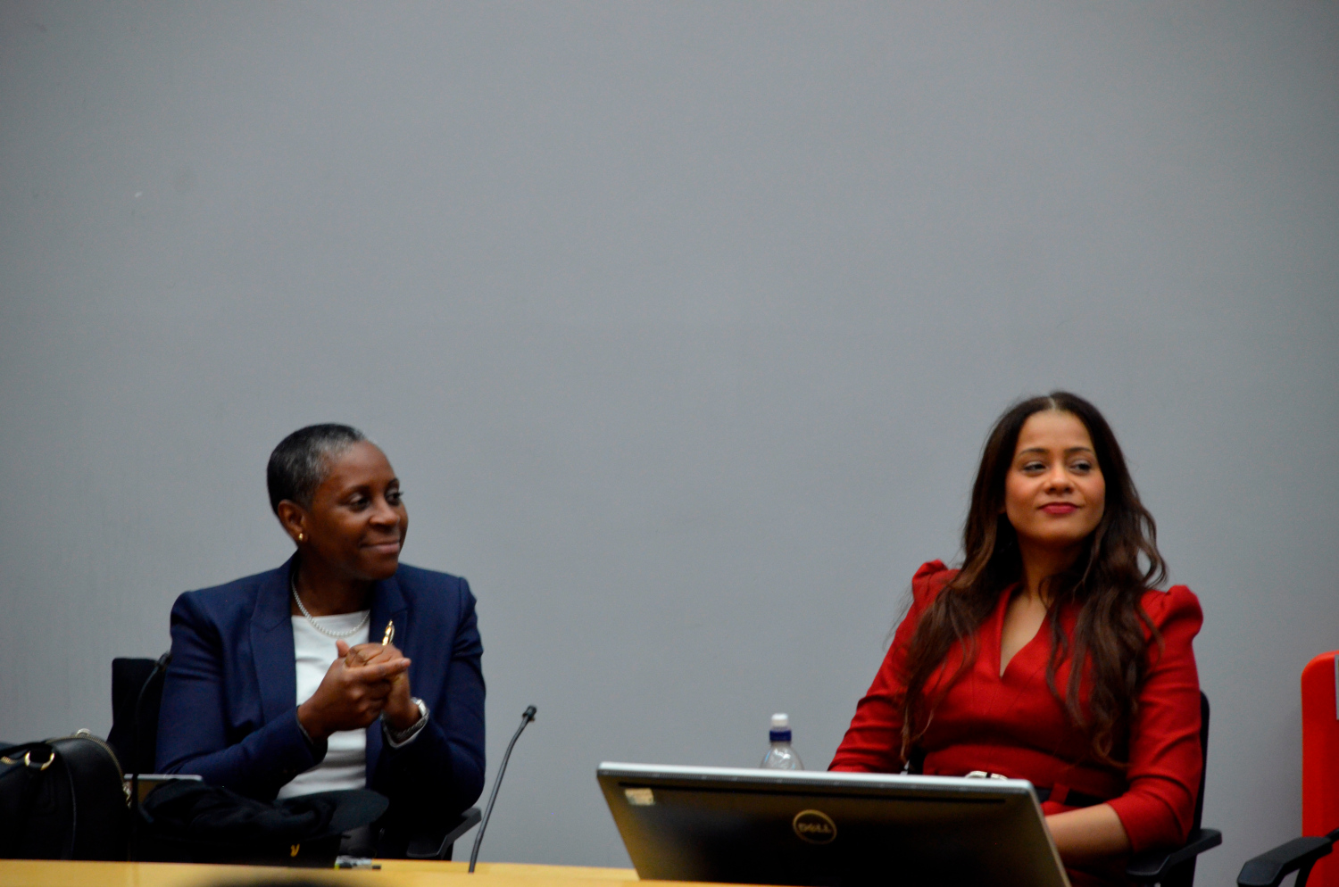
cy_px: 444
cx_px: 670
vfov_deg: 6.8
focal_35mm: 202
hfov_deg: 10.2
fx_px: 7517
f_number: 5.6
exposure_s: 1/50
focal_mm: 135
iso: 1600
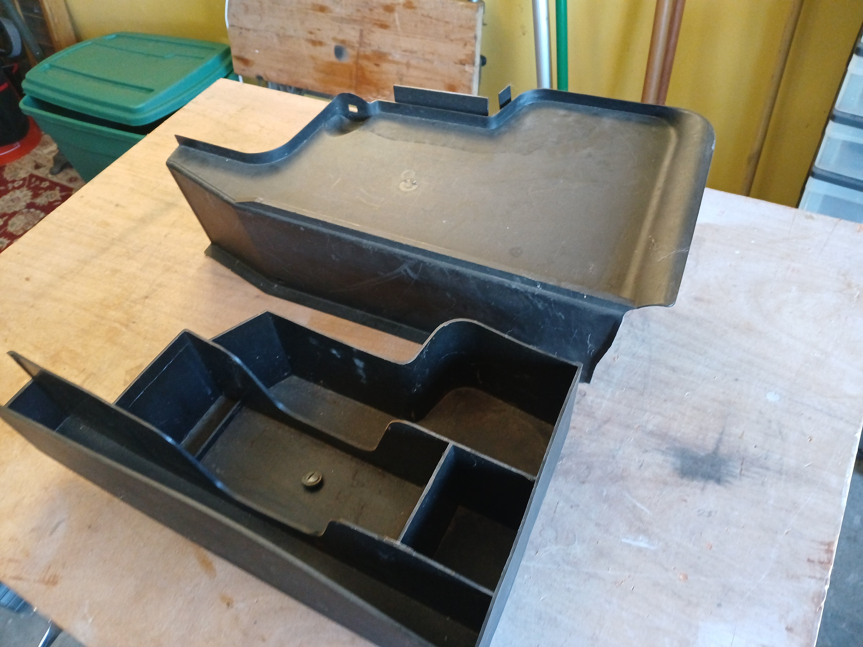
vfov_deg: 53.1
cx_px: 432
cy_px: 324
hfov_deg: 67.3
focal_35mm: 26
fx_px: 648
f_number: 1.8
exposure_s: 1/40
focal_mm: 3.98
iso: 250
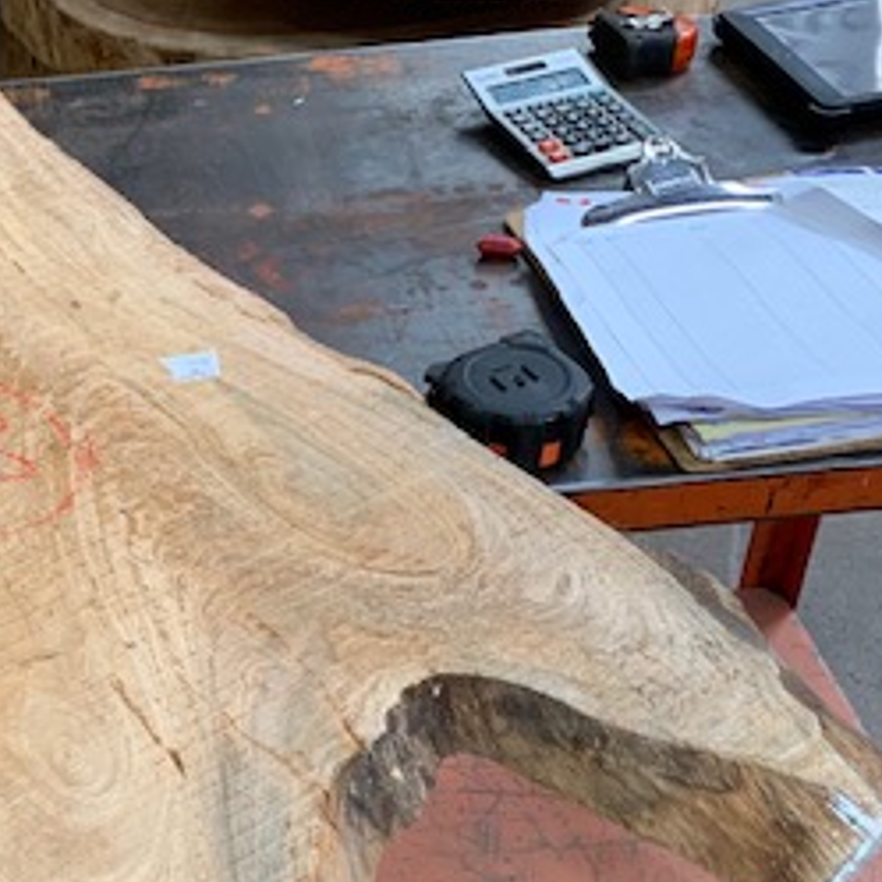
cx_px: 28
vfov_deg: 28.9
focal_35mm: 59
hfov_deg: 27.6
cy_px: 581
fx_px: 1701
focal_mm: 4.25
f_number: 1.8
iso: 100
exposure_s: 1/60
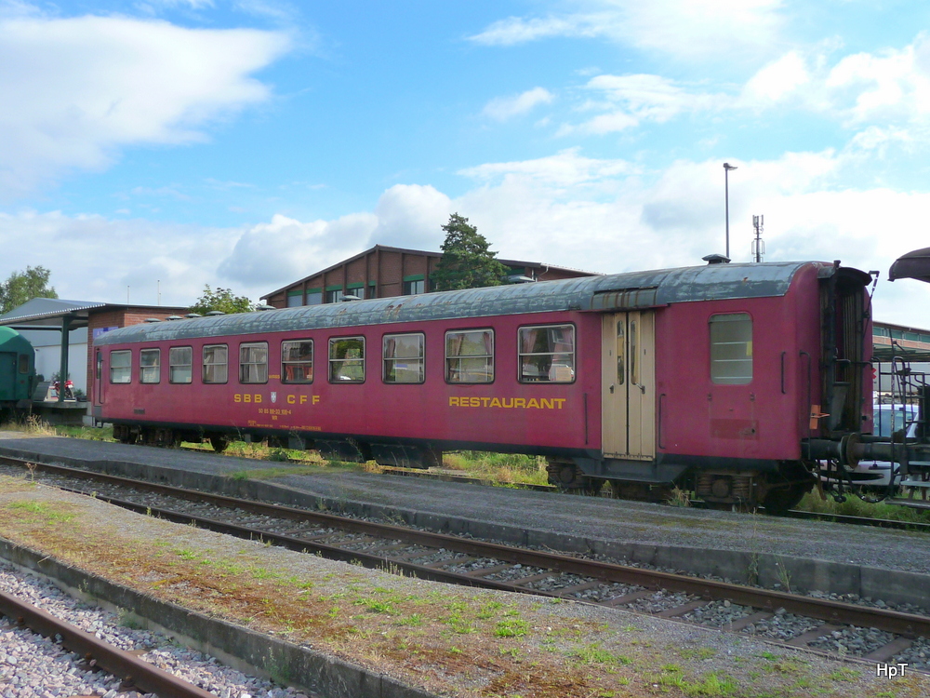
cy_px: 349
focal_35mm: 36
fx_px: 967
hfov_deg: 51.4
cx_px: 465
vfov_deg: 39.7
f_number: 3.7
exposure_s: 1/640
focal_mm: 6
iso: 160
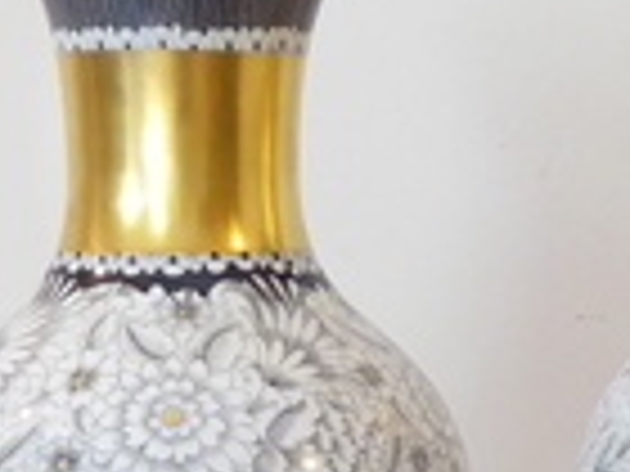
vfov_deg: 9.7
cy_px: 620
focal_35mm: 150
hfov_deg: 13.1
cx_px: 486
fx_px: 2730
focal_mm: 6.3
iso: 400
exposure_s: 1/13
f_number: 3.7
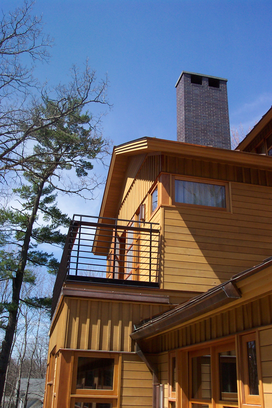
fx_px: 431
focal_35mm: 38
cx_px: 136
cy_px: 204
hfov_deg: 35.1
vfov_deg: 50.7
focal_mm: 8
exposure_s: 1/500
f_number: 4.8
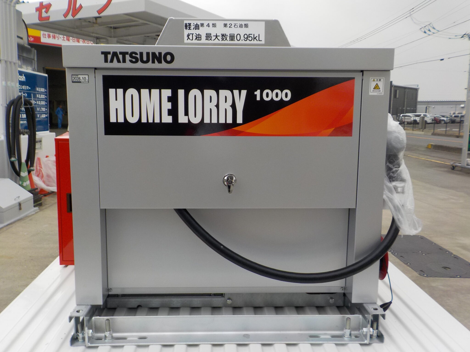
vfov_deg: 46.8
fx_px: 407
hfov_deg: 60.0
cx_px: 235
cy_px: 176
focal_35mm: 30
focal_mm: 4.1
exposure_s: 1/640
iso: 125
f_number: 3.3
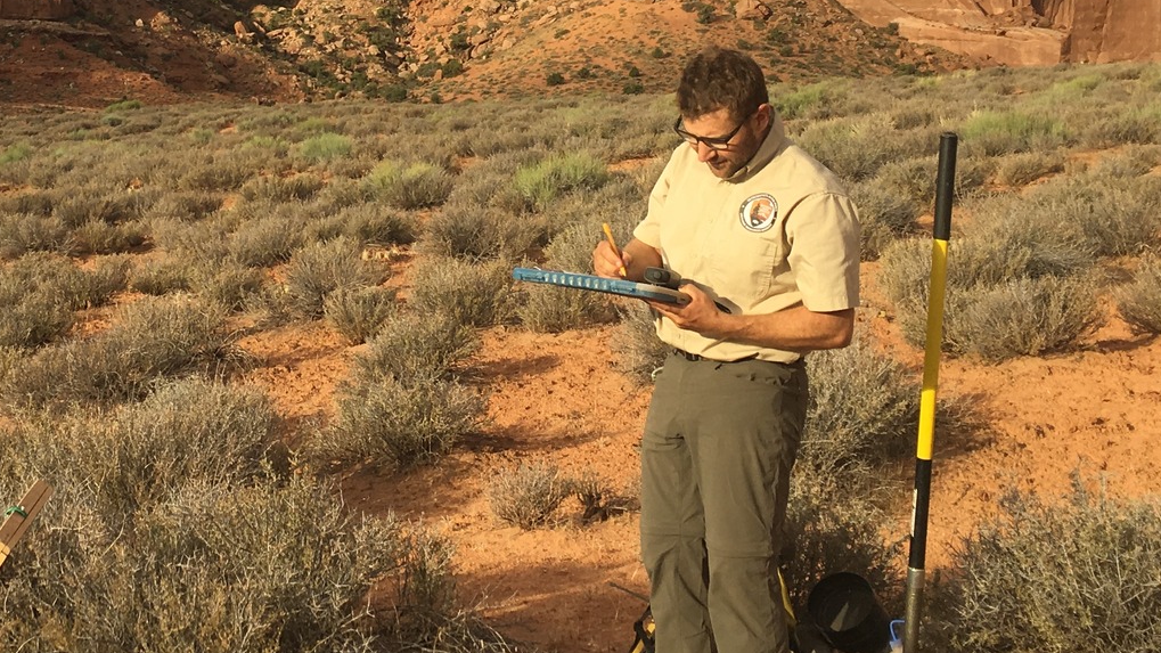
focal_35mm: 62
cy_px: 36
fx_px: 1909
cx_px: 264
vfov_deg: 19.0
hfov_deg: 33.1
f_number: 2.2
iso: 25
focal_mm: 4.15
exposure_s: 1/320
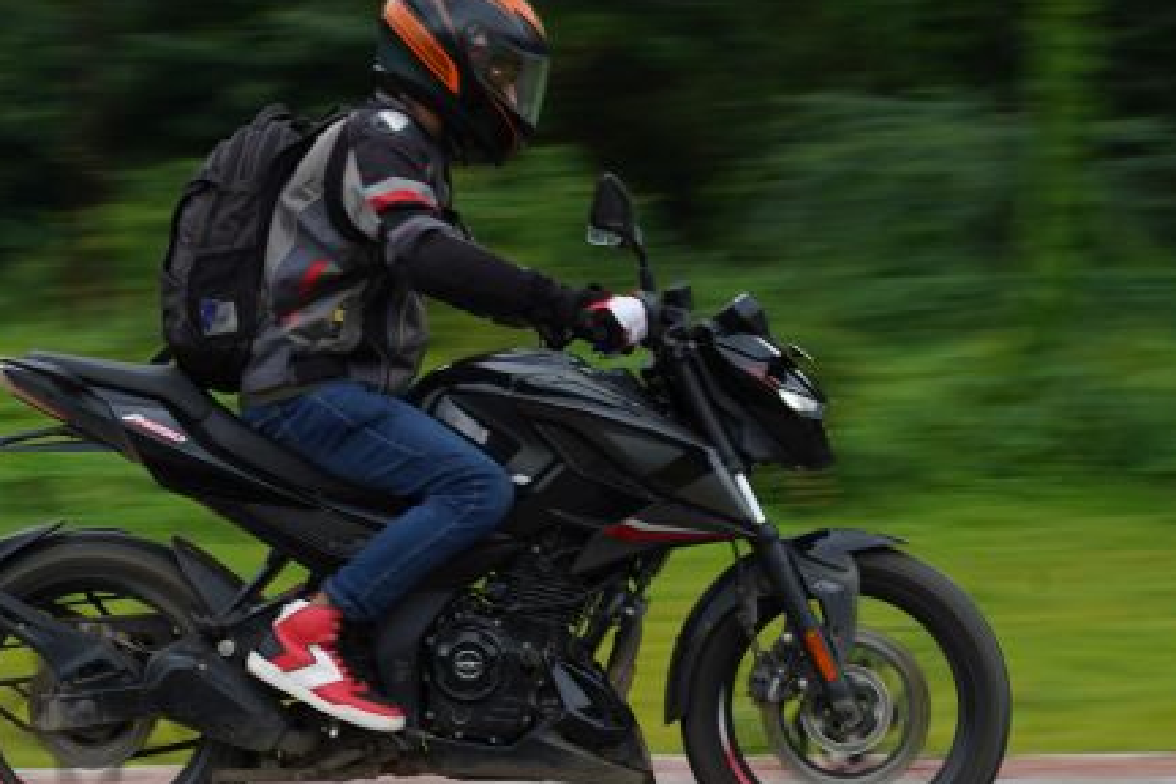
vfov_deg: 9.9
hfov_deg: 14.7
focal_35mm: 139
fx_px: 4540
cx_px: 474
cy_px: 361
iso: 125
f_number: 9
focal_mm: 75
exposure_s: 1/40
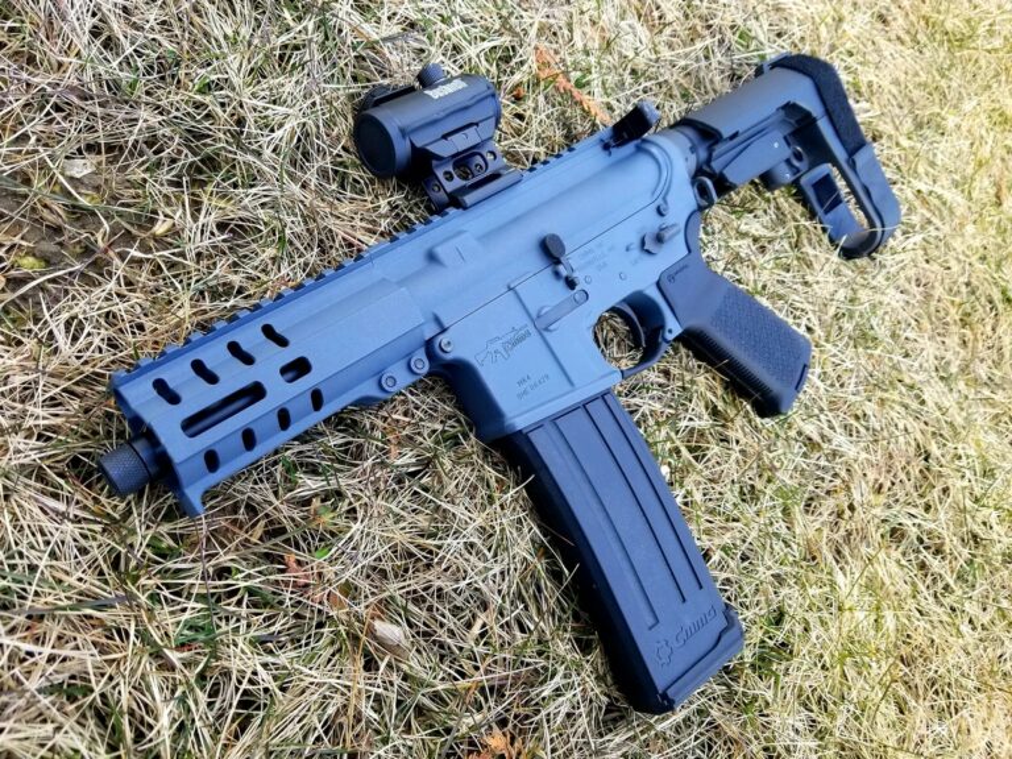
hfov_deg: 67.3
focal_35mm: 26
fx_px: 760
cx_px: 506
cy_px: 380
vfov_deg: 53.1
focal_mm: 4.25
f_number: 1.7
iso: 50
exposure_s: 1/215
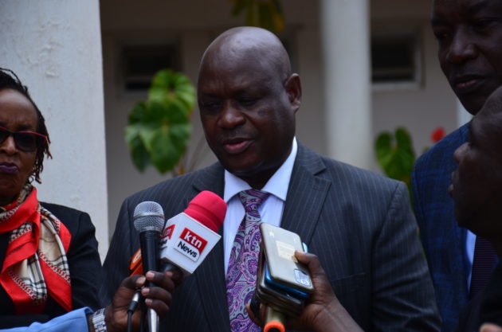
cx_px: 251
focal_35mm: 142
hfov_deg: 14.4
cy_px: 166
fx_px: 1983
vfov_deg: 9.6
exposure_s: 1/500
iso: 220
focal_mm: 95
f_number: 5.6
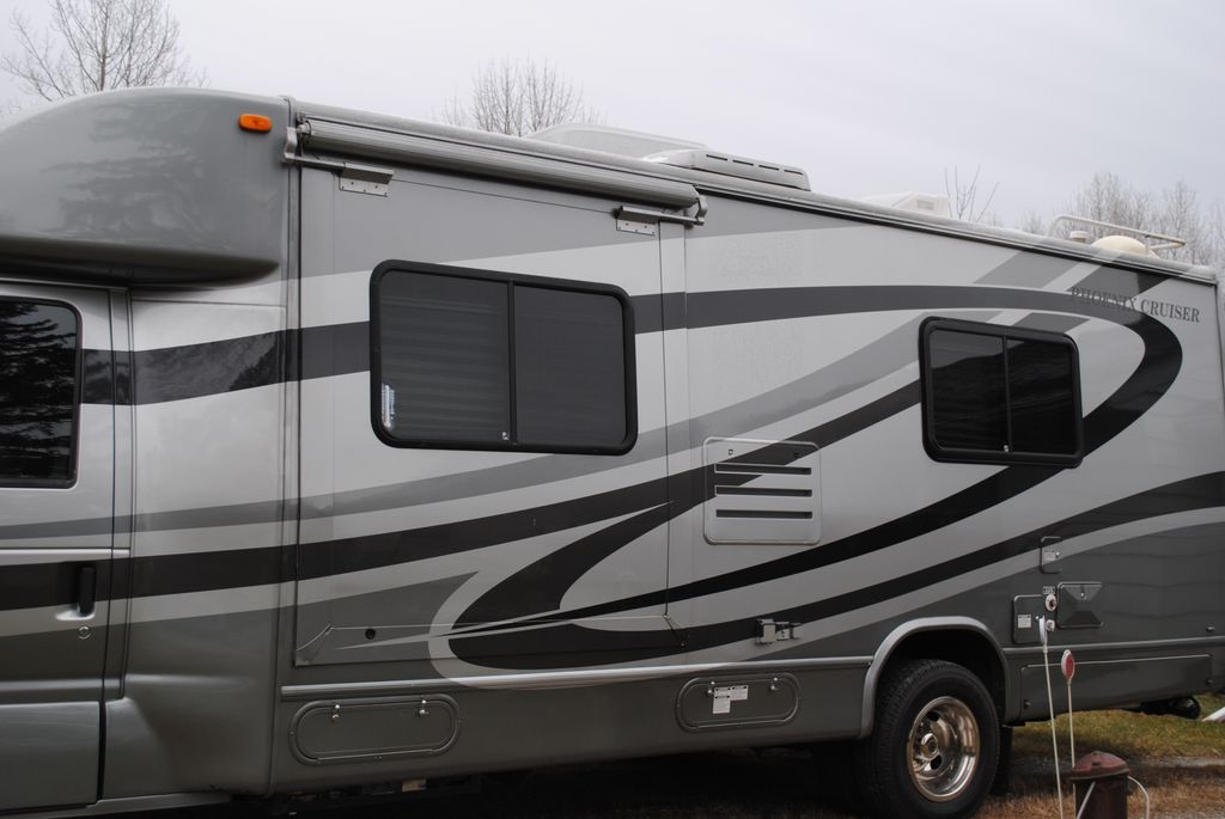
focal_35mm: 45
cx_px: 612
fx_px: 1533
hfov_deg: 43.6
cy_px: 410
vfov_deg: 29.9
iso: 125
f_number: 5.6
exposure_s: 1/125
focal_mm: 30
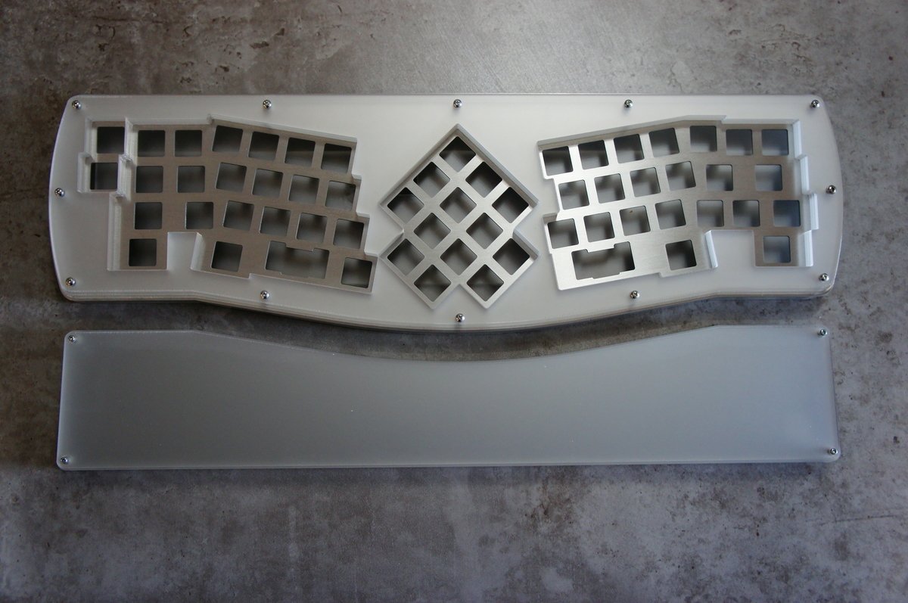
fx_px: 907
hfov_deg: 53.2
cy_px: 302
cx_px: 454
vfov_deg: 36.8
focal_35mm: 36
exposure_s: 1/40
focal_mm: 24
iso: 400
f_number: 4
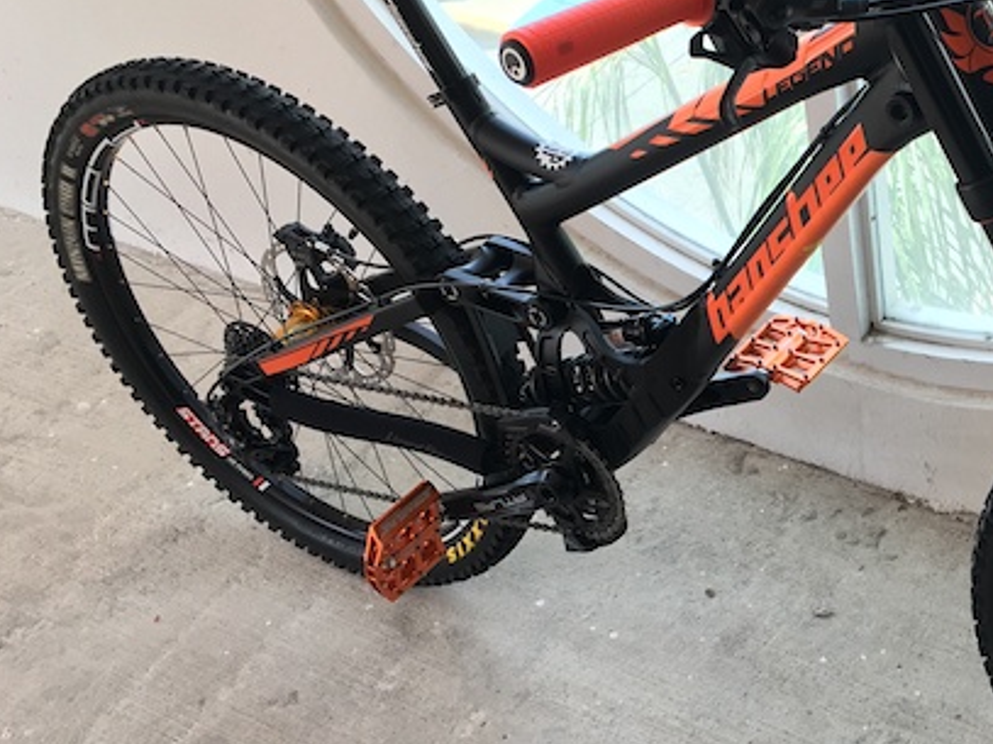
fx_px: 1635
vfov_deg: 25.6
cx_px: 942
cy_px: 363
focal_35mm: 57
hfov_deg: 31.7
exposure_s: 1/120
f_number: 2.2
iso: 32
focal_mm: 4.15
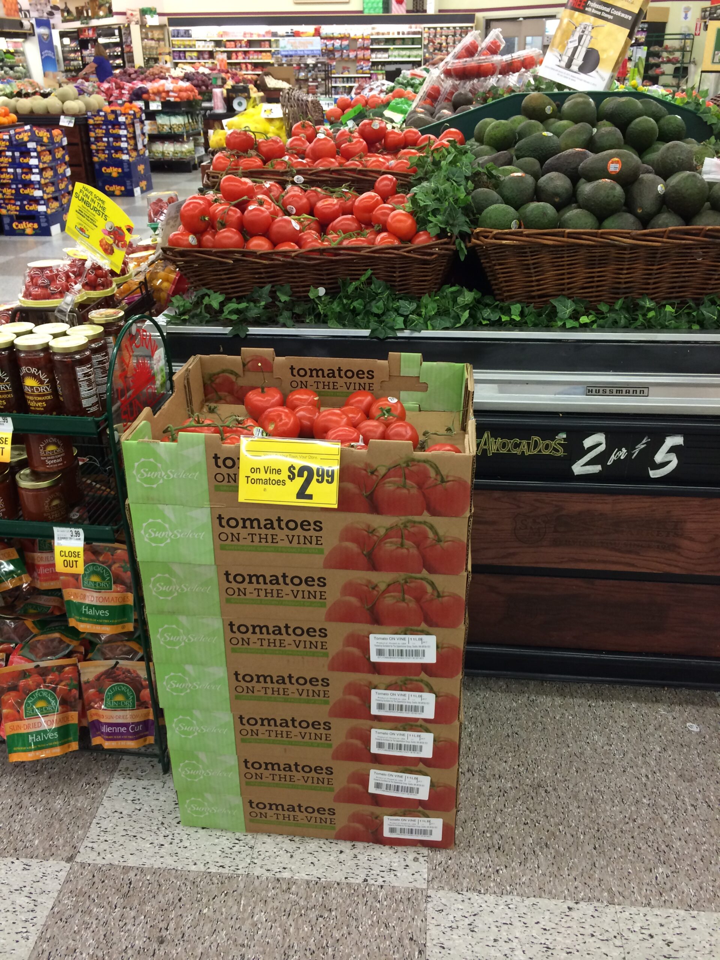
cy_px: 480
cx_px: 360
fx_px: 832
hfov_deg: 46.8
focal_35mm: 30
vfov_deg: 60.0
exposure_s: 1/30
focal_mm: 4.12
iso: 100
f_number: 2.2
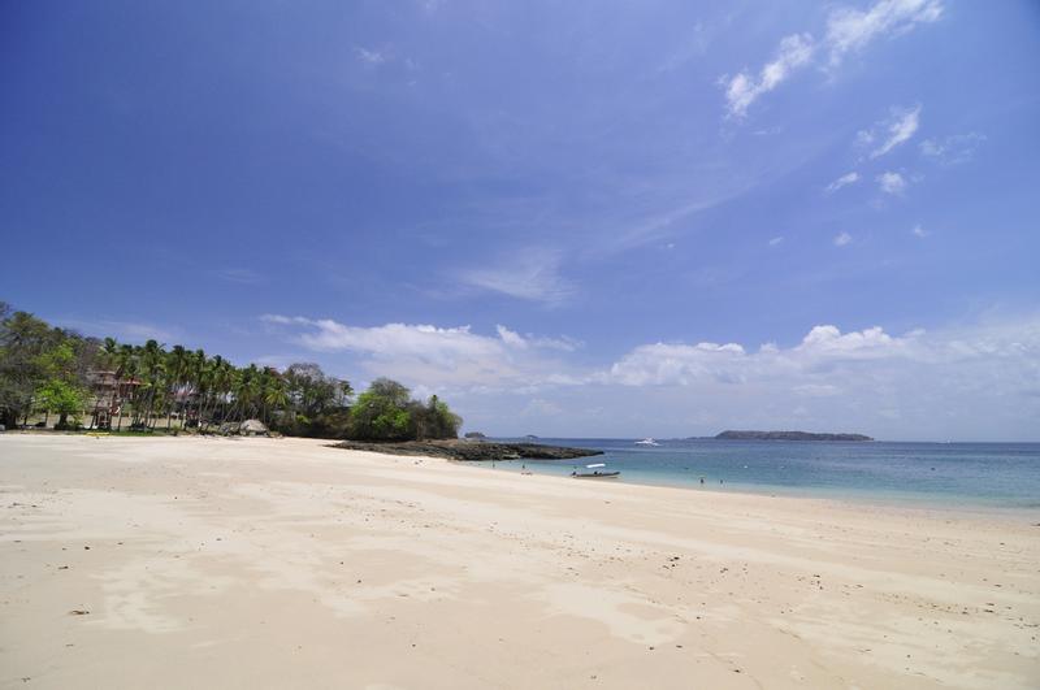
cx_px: 520
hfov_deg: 92.5
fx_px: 498
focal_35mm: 17
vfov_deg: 69.5
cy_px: 345
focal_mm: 11.5
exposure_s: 1/2500
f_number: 4
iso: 500
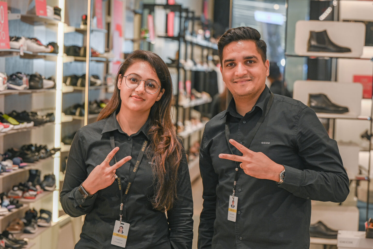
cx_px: 186
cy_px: 124
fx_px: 901
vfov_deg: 15.7
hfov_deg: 23.4
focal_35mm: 87
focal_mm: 87
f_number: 4.5
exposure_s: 1/200
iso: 400
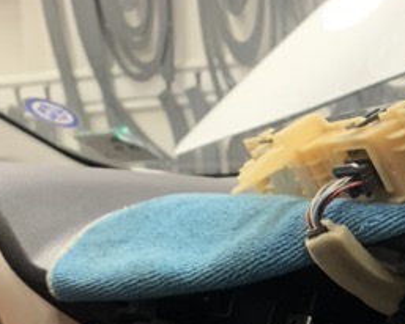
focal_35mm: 79
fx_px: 948
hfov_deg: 22.3
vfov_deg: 17.8
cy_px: 455
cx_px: 479
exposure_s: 1/26
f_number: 1.8
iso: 640
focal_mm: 4.25
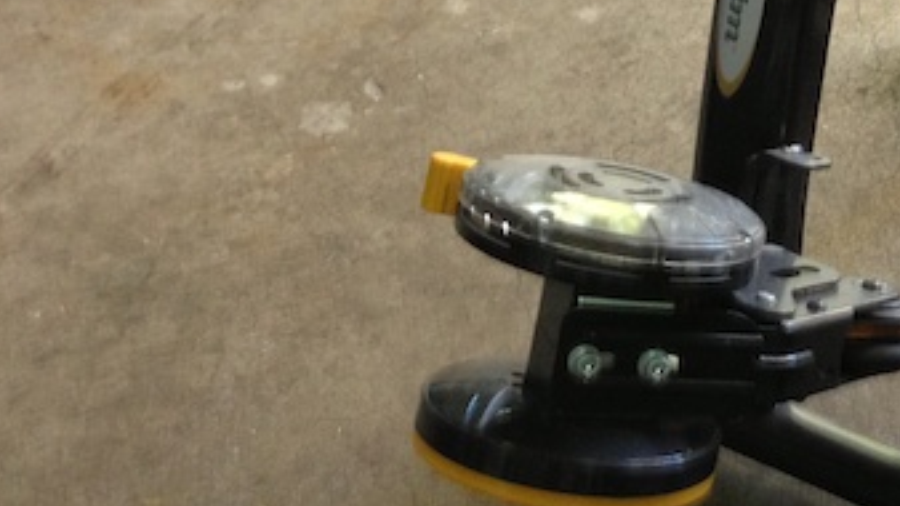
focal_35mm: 85
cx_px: 1044
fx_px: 2028
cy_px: 202
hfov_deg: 23.2
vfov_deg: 14.2
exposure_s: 1/20
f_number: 2.4
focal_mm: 4.13
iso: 125
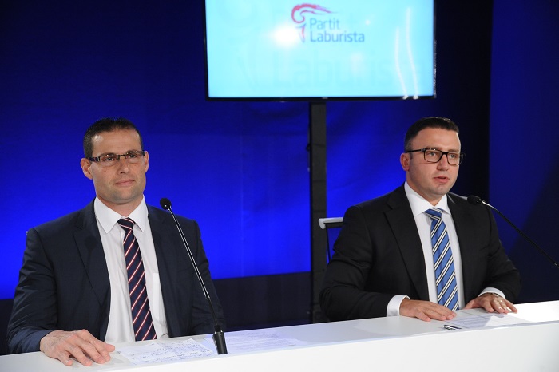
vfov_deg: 21.9
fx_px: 962
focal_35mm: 62
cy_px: 186
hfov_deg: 32.4
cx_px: 280
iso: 2500
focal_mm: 62
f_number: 5.6
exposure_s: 1/125
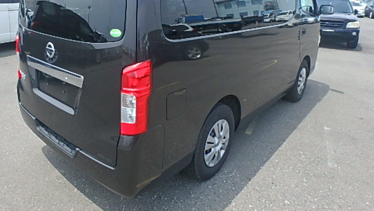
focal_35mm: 27
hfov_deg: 69.3
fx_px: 268
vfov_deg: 41.9
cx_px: 154
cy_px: 58
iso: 125
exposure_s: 1/640
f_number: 3.5
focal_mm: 3.7
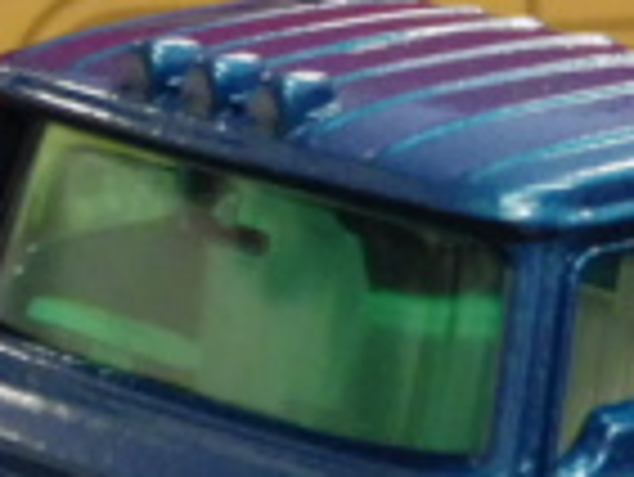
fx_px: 7222
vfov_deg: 3.8
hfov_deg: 5.0
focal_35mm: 394
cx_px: 710
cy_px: 63
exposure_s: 1/45
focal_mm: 15.6
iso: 800
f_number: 4.4
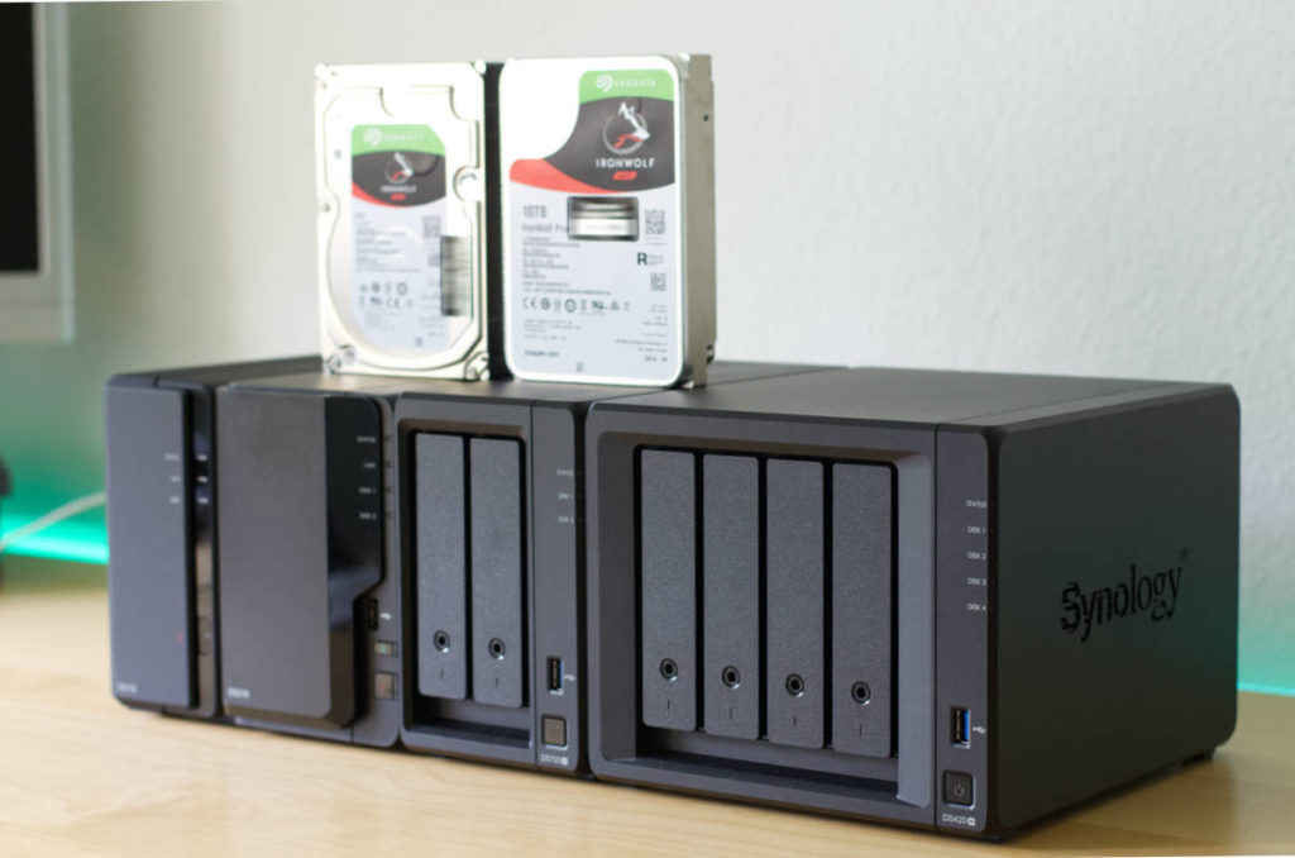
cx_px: 648
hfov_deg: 27.0
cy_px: 429
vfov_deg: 18.1
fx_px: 2692
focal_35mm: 75
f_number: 4
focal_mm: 50
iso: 800
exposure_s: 1/45
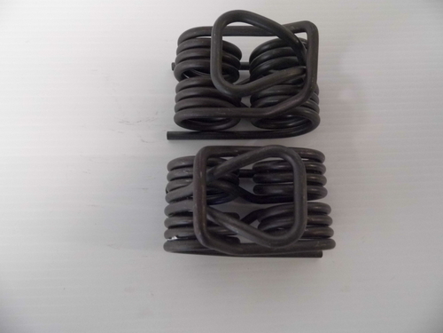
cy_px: 166
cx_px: 222
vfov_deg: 54.9
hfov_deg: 69.4
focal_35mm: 25
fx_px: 320
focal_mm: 4.5
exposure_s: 1/25
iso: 400
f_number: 3.1
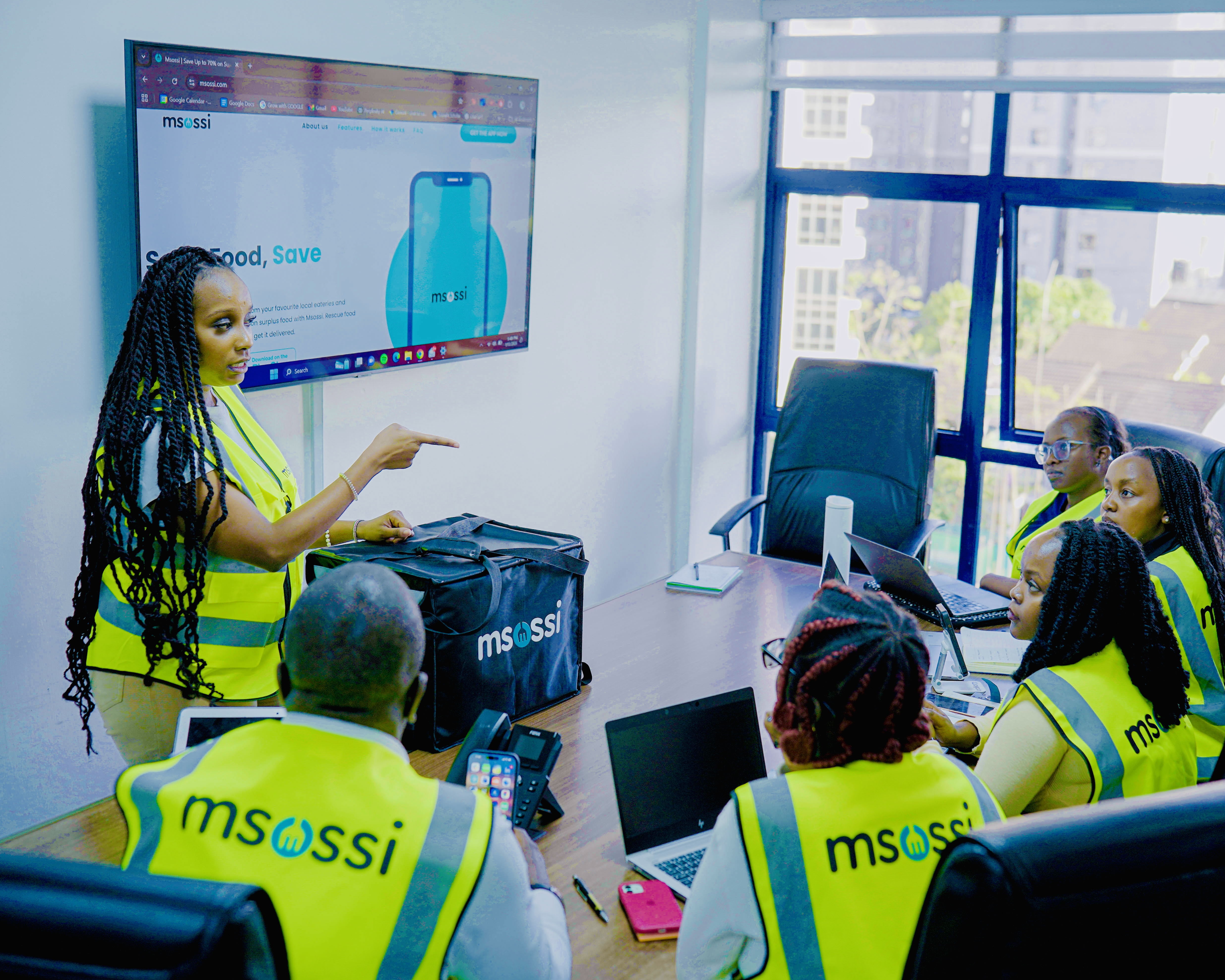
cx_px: 693
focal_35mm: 40
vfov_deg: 37.3
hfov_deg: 45.7
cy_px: 494
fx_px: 1450
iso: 800
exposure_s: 1/60
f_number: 2.8
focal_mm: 35
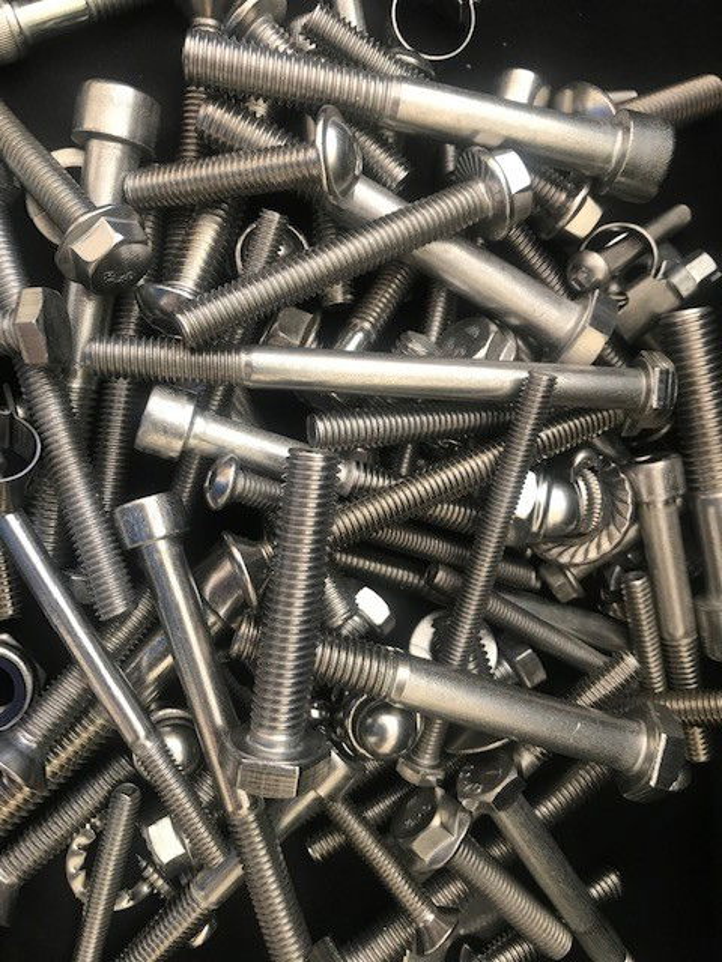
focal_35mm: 28
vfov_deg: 63.4
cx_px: 361
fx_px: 779
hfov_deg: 49.7
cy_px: 481
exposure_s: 1/20
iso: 40
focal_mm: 3.99
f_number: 1.8
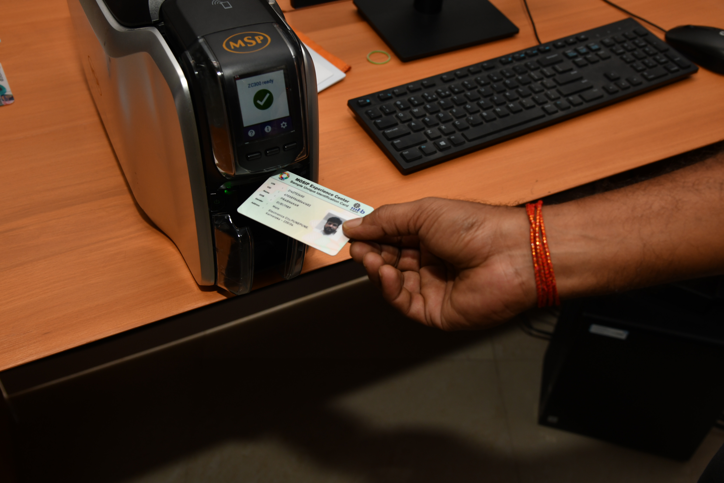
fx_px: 764
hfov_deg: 50.7
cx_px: 362
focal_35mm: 38
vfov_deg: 35.1
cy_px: 242
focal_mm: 38
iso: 400
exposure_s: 1/200
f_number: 6.3
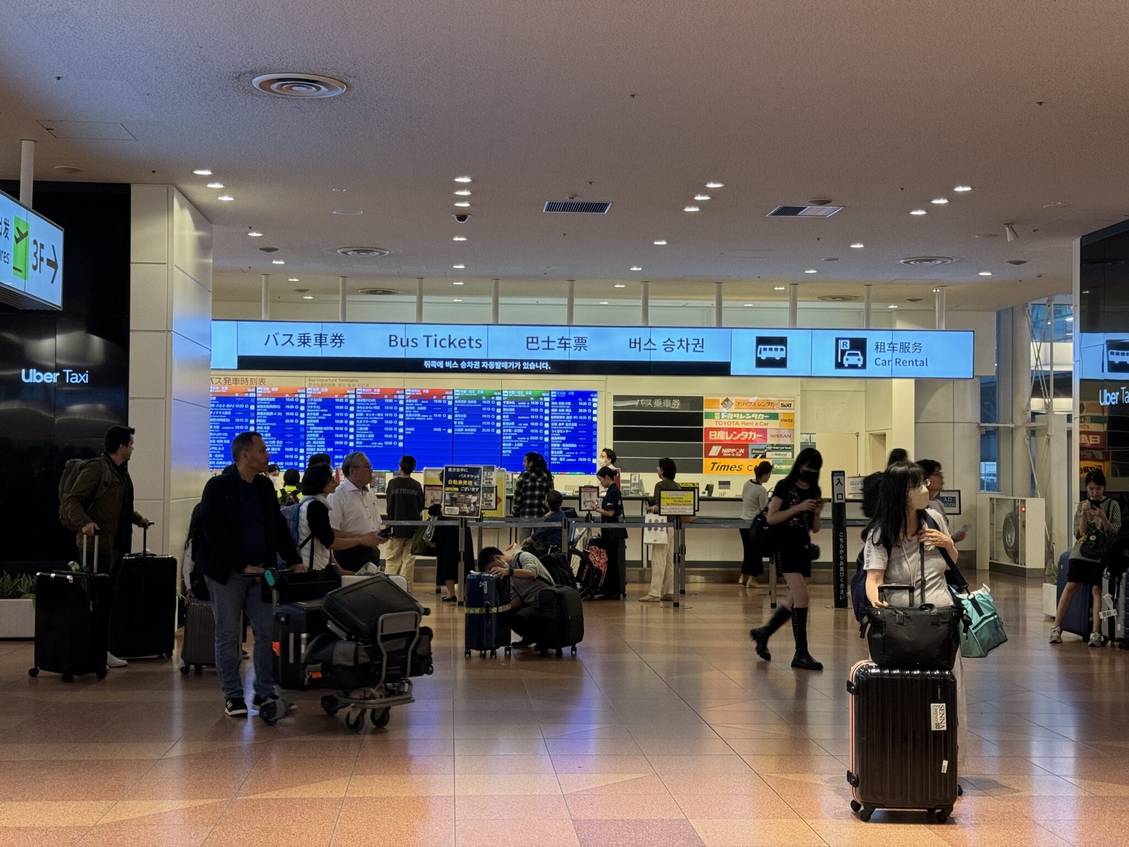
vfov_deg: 30.3
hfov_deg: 39.7
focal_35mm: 48
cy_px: 424
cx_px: 564
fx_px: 1566
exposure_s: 1/50
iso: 125
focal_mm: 6.76
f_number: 1.78
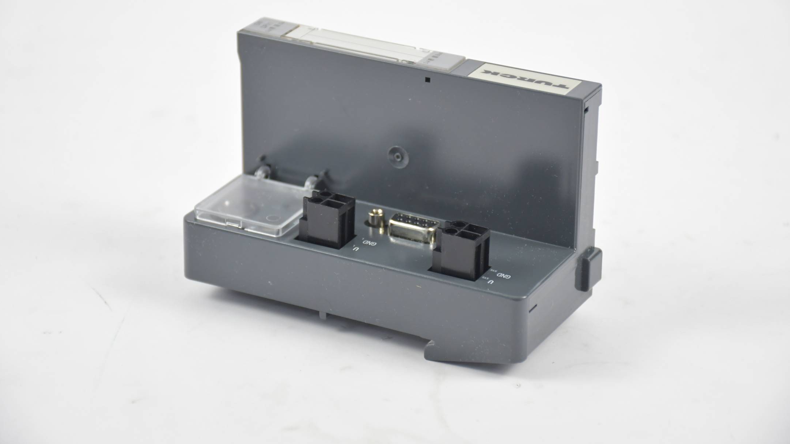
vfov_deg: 9.6
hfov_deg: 17.0
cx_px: 395
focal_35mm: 126
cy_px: 181
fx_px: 2639
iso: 1250
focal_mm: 80
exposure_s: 1/125
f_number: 5.3
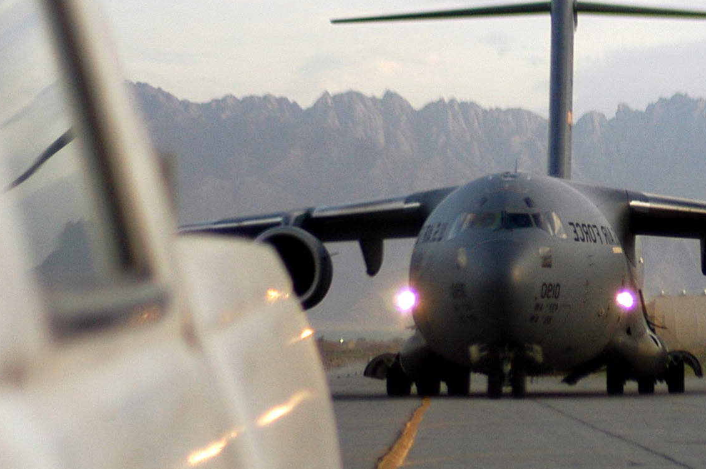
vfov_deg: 4.9
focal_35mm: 280
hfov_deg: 7.3
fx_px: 5486
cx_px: 834
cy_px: 293
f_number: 4
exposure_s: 1/320
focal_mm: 70
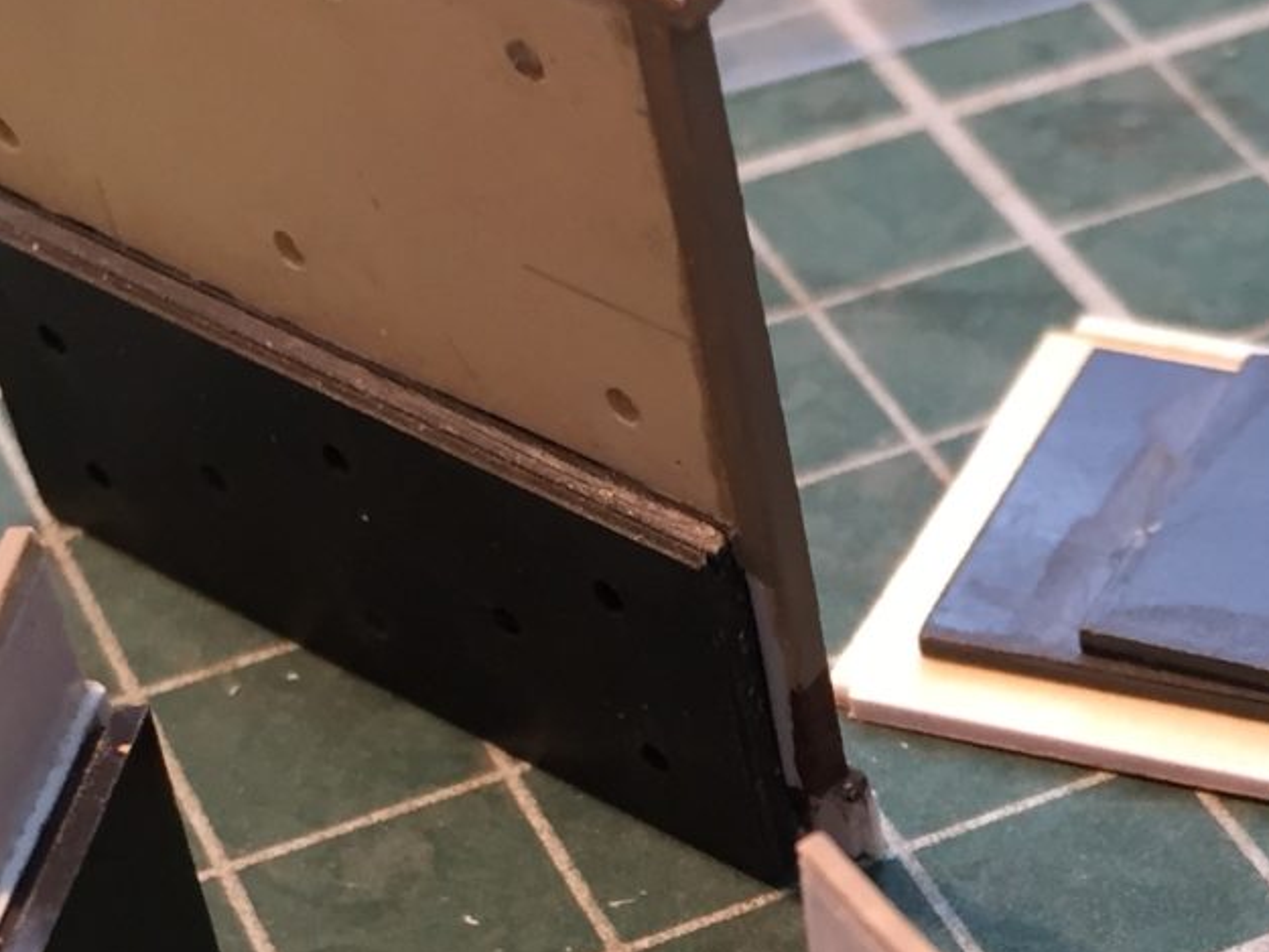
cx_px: 1070
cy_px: 1027
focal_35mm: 95
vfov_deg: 15.2
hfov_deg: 20.3
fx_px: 3483
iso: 50
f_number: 2.2
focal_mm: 4.15
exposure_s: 1/33
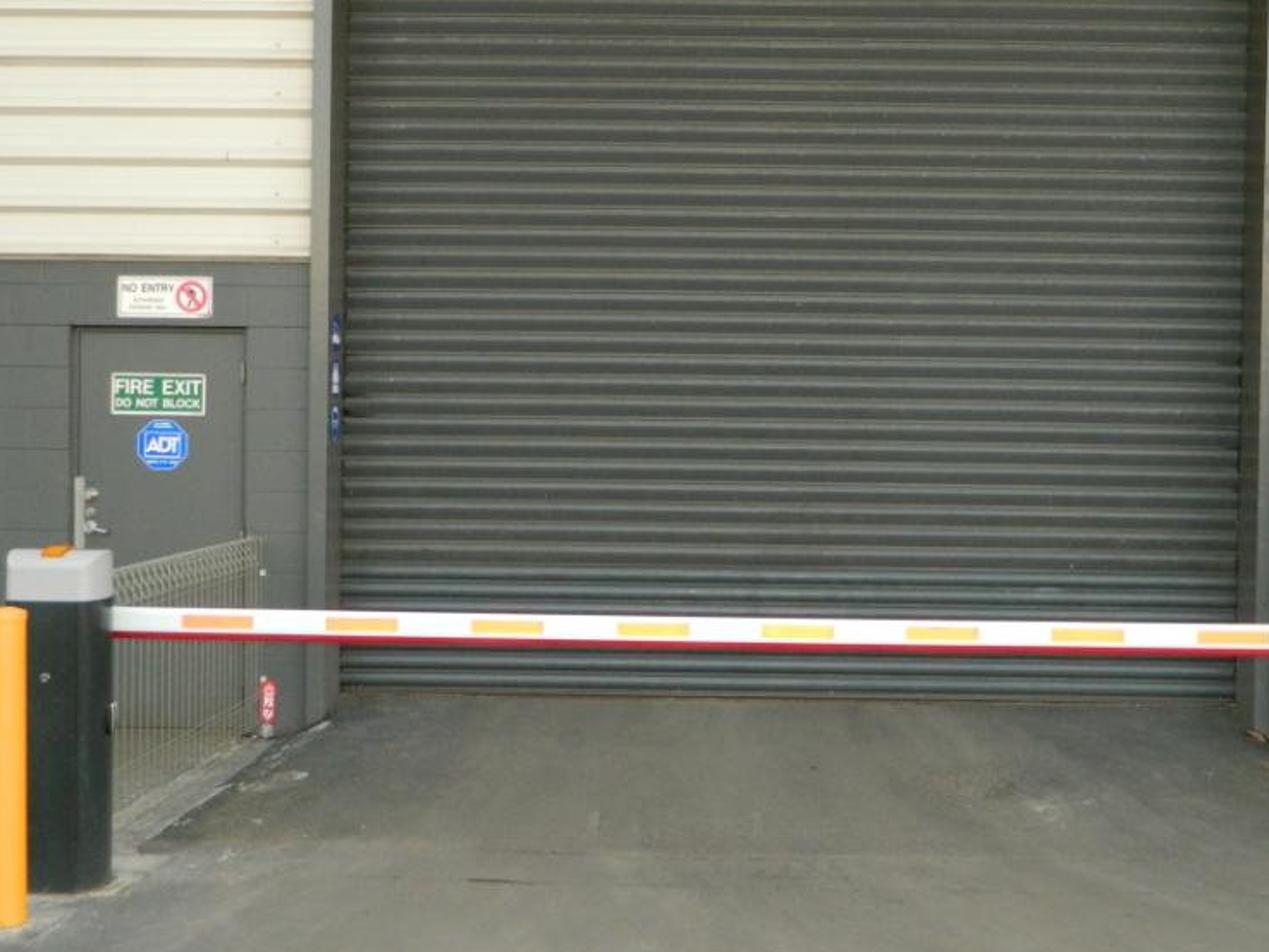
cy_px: 452
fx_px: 1577
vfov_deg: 33.6
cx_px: 765
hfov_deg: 43.6
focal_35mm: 43
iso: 200
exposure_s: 1/30
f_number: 3.2
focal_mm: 5.6
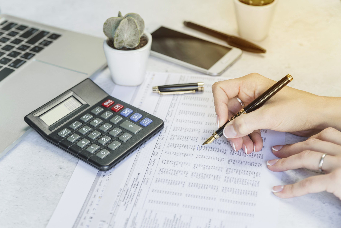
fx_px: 711
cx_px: 170
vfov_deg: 18.2
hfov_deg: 27.0
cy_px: 114
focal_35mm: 75
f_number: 4.5
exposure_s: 1/13
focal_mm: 75
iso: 100
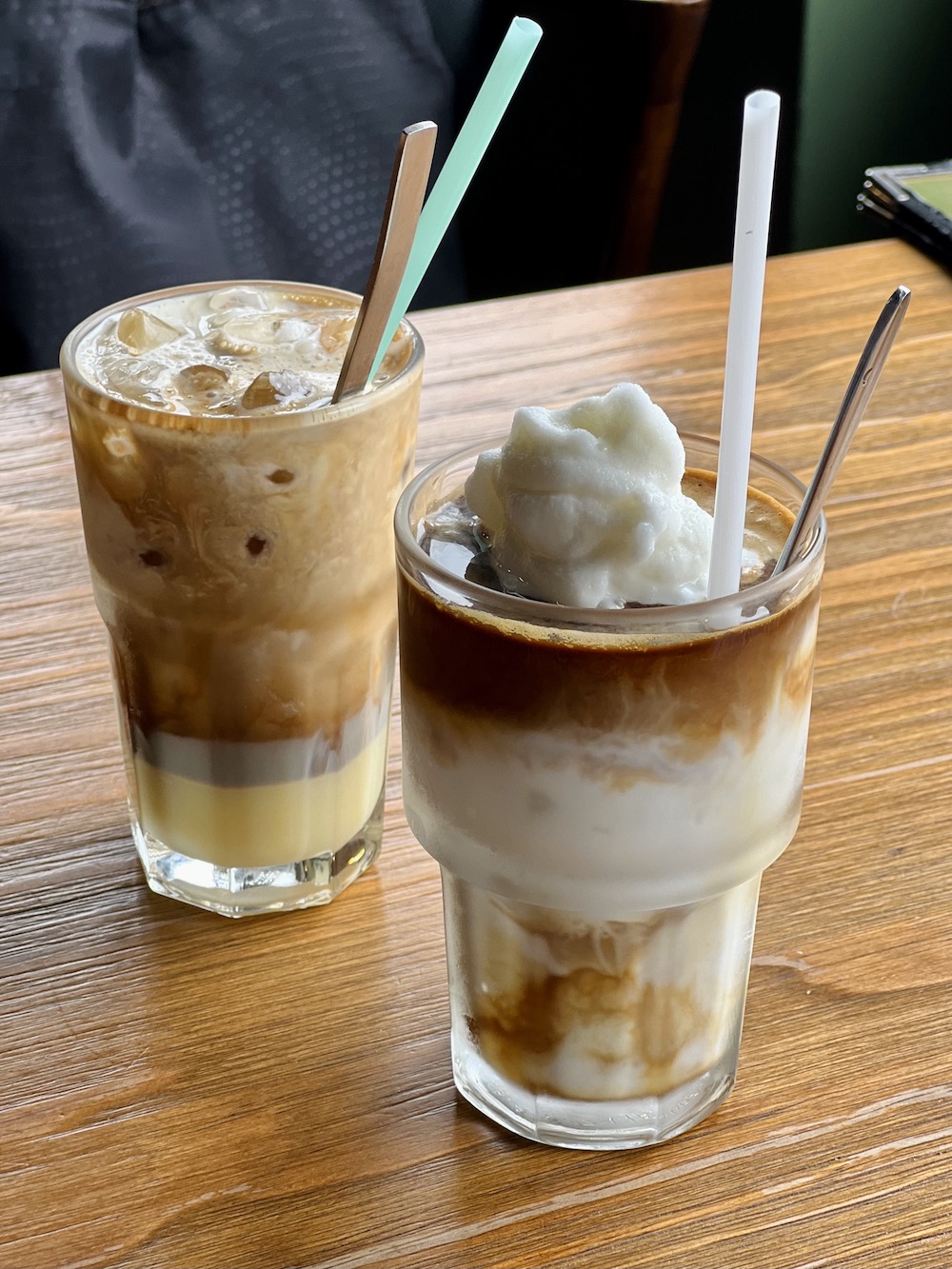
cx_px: 476
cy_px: 634
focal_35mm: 77
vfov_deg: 25.3
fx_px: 2823
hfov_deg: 19.1
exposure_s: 1/121
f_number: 2.8
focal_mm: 9
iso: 50
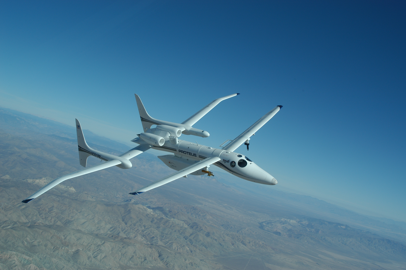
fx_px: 473
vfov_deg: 31.8
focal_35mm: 42
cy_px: 135
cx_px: 203
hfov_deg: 46.4
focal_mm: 28
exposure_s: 1/500
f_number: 11
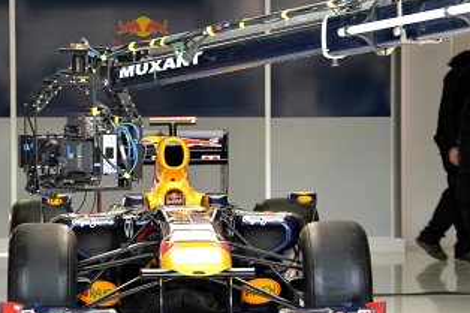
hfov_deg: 8.8
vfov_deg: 5.9
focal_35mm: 234
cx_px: 201
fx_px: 3053
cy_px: 173
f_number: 8
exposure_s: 1/30
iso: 640
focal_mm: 98
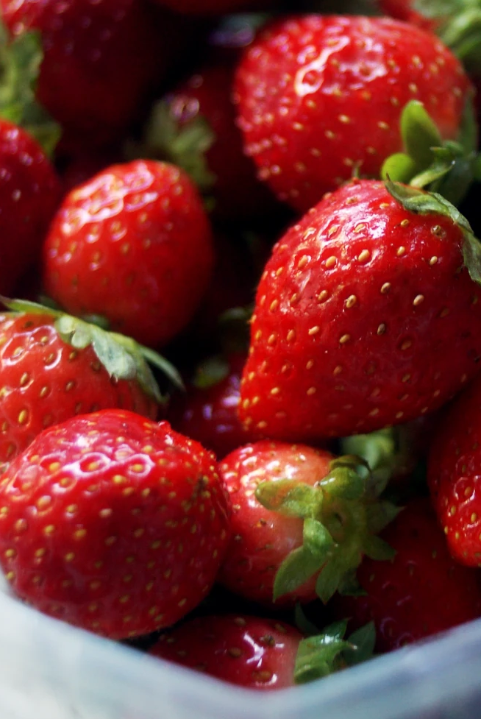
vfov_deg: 23.5
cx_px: 314
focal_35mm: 86
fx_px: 1719
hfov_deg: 15.9
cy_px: 265
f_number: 3.2
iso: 200
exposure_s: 1/30
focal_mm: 28
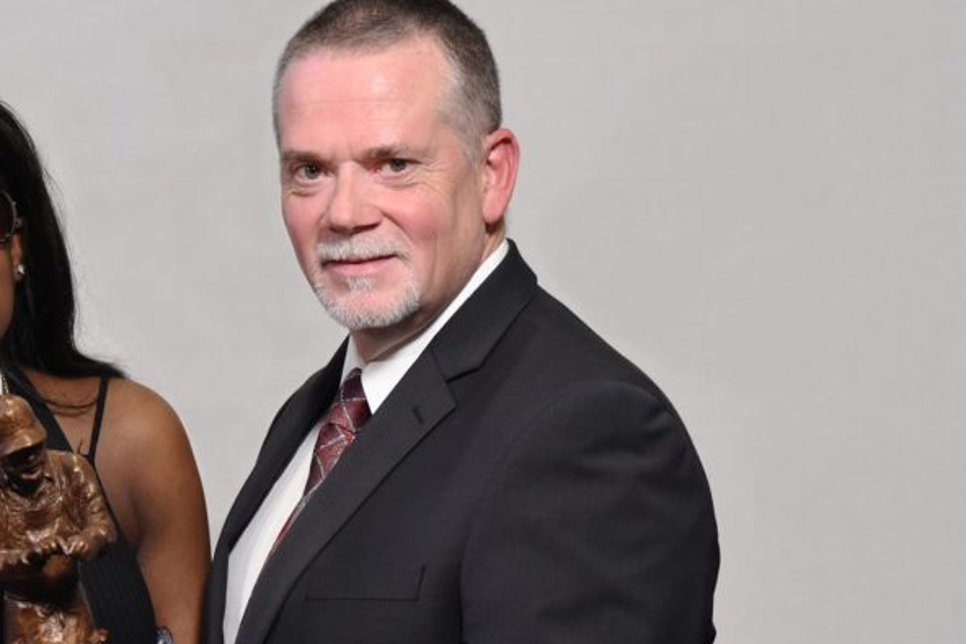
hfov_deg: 13.9
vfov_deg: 9.3
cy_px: 479
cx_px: 179
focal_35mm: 147
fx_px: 3945
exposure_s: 1/250
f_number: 5
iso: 4000
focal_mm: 85
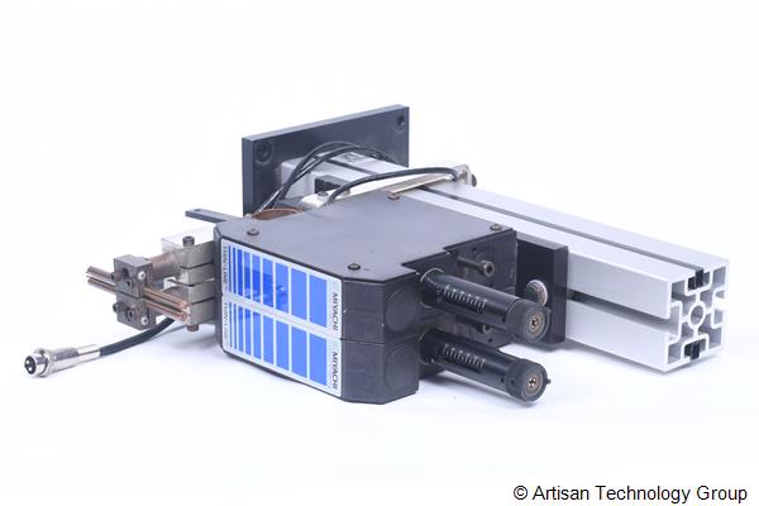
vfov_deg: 20.3
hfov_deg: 30.1
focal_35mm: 67
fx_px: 1412
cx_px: 380
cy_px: 253
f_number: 13
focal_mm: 45
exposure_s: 1/200
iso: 200
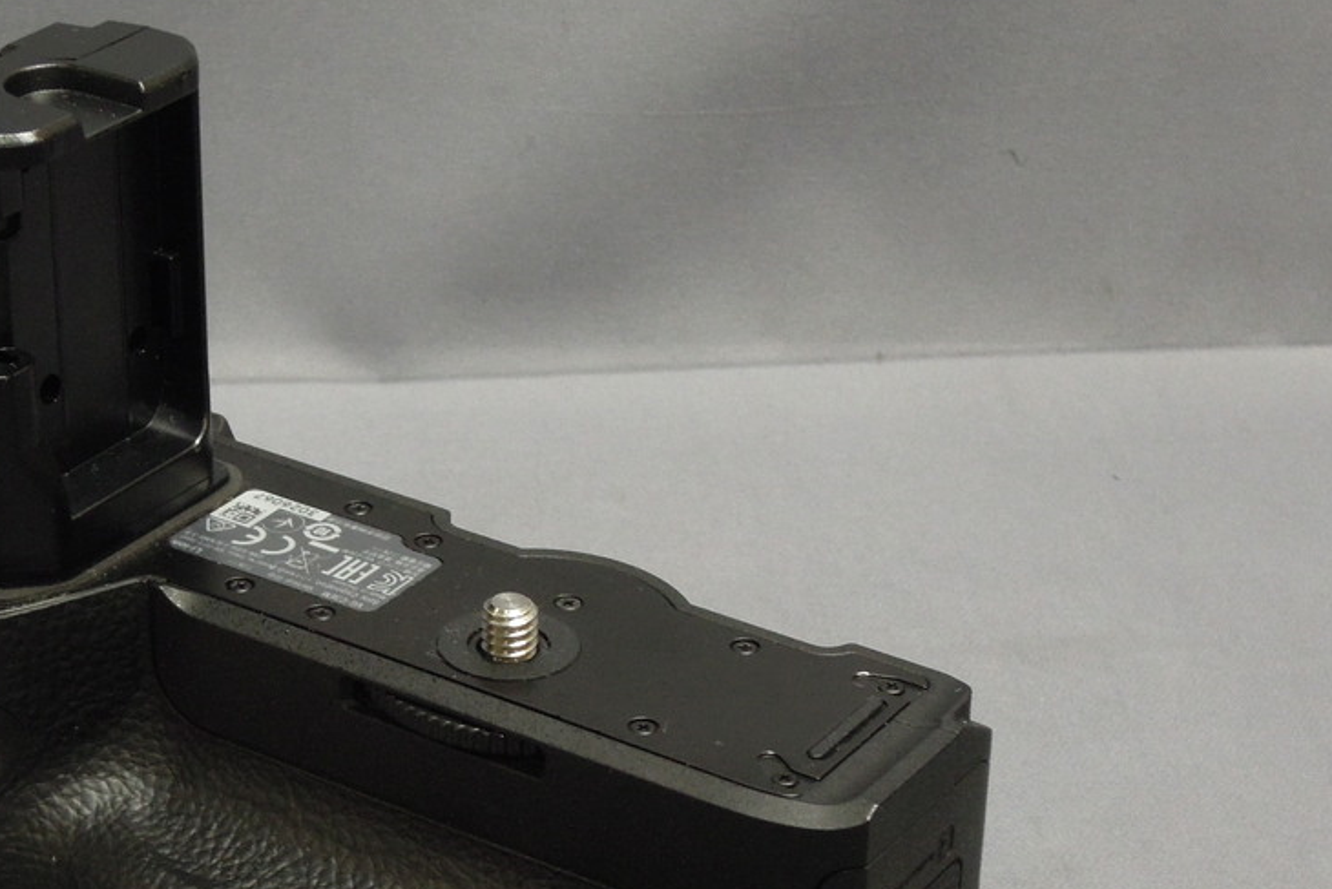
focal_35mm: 106
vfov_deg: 12.9
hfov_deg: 19.1
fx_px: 3923
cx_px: 341
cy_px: 685
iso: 400
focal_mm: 11.1
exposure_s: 1/25
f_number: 4.7
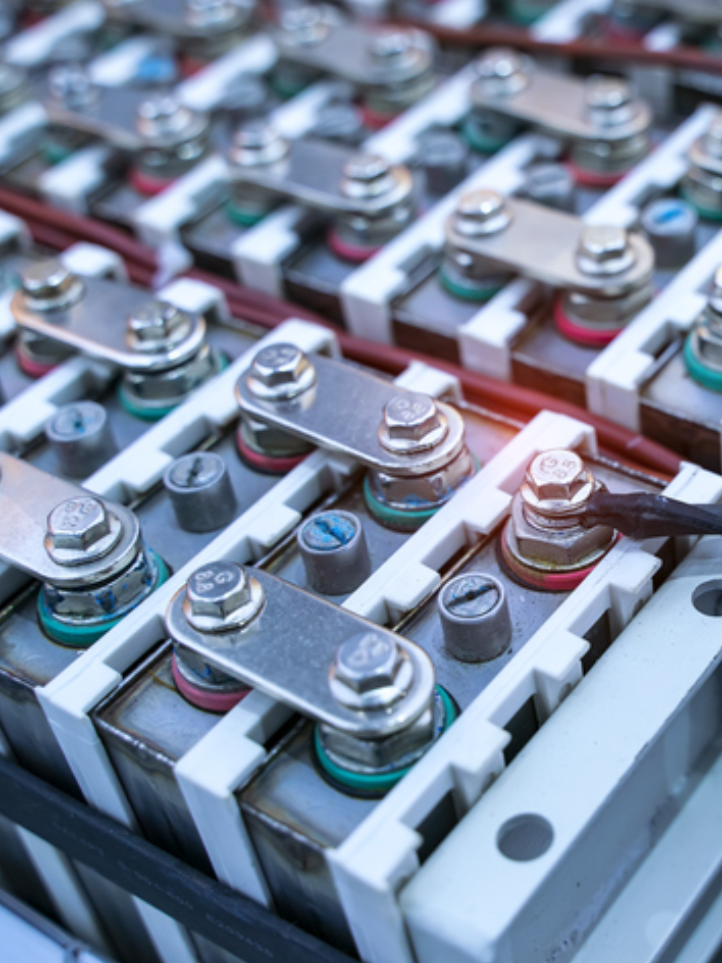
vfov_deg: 34.3
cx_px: 634
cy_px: 480
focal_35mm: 56
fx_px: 1557
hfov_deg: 25.4
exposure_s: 1/125
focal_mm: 38
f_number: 4
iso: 400
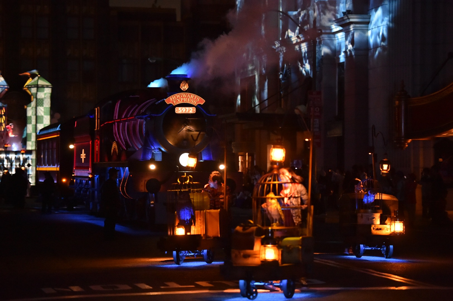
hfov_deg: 15.8
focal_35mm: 130
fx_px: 1634
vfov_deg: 10.5
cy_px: 150
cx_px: 226
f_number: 2.8
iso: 8000
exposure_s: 1/100
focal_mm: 130
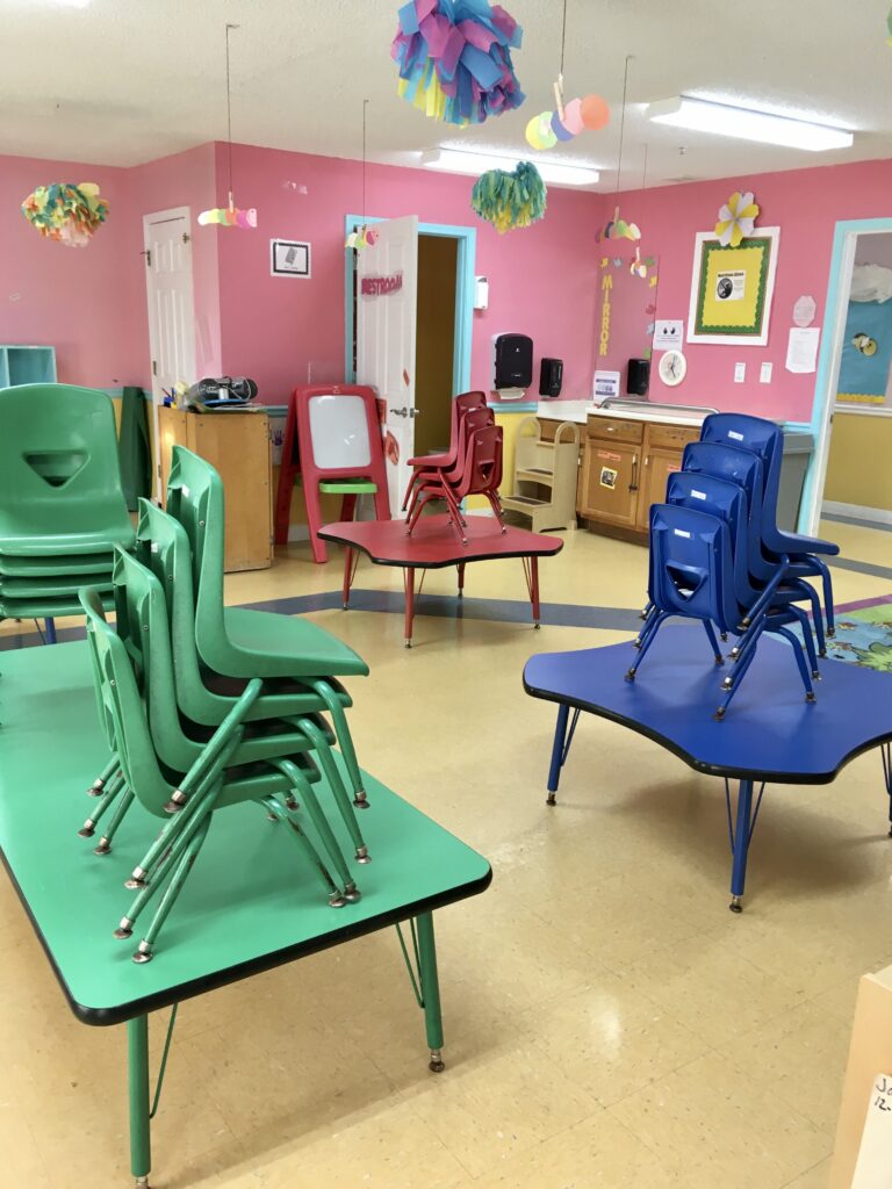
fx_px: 996
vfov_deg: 61.7
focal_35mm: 29
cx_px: 446
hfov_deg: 48.2
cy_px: 594
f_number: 2.2
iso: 50
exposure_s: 1/30
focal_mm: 4.15
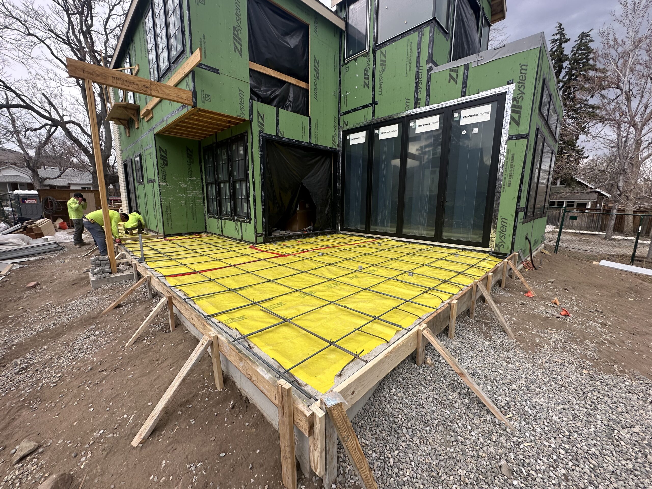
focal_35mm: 14
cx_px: 326
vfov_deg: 85.7
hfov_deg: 102.1
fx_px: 264
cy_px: 244
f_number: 2.2
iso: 40
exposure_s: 1/353
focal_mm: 2.22
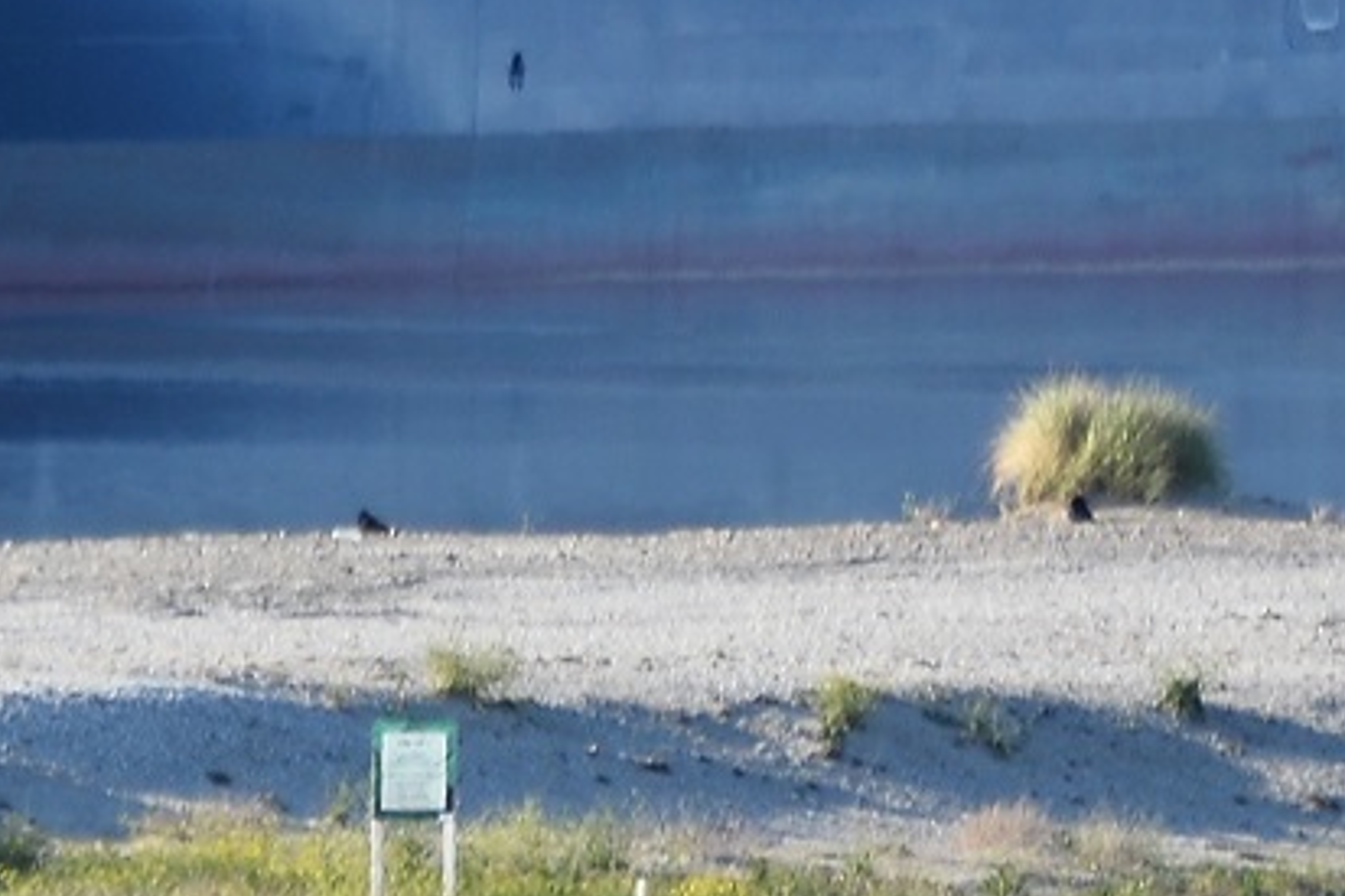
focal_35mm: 2698
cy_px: -1502
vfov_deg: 0.5
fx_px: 100755
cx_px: 531
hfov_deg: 0.8
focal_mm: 370
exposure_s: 1/320
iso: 100
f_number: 5.6
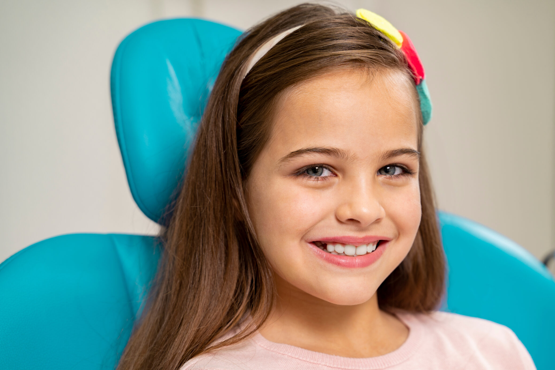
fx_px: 1249
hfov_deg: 25.1
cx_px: 293
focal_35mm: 81
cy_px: 194
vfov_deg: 16.9
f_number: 4
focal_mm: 75
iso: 200
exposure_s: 1/100
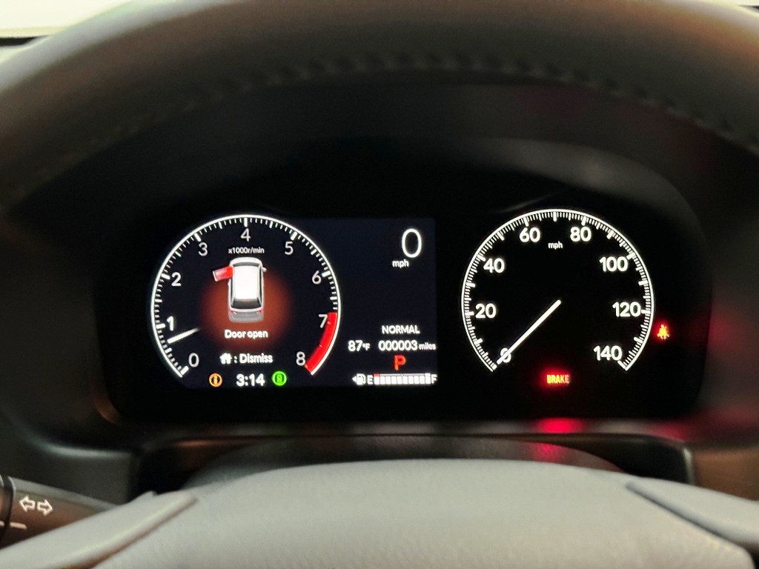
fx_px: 1052
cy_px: 284
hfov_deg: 39.7
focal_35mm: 48
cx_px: 380
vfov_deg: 30.3
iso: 640
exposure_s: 1/24
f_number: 1.78
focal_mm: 6.86
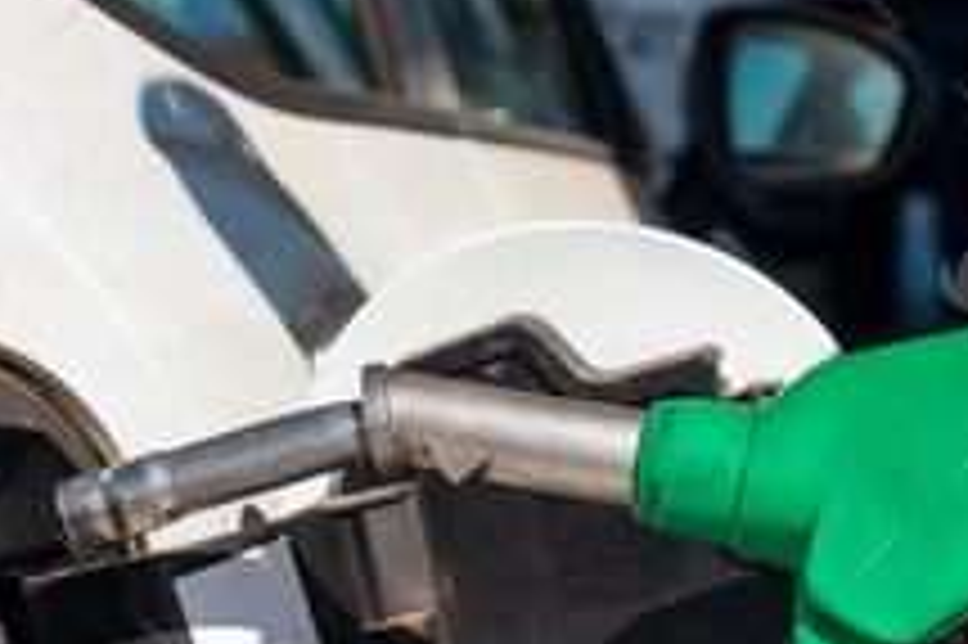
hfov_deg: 14.7
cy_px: 489
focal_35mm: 140
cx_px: 455
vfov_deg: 9.8
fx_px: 3761
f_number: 4.5
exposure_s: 1/1600
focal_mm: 34
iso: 100
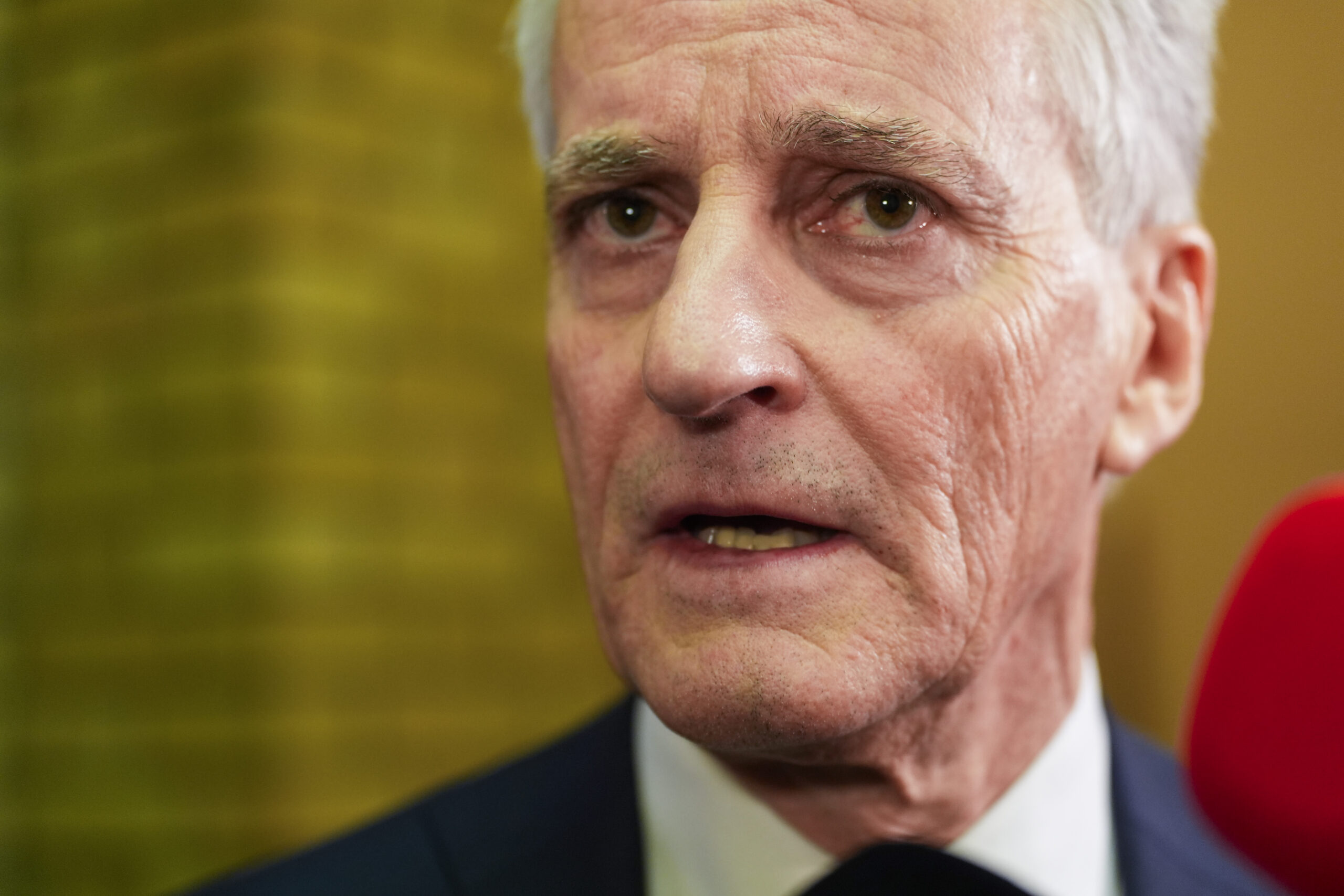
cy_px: 448
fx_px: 2613
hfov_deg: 28.8
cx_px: 672
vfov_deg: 19.5
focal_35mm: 70
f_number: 2.8
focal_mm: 70
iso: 2000
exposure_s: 1/160
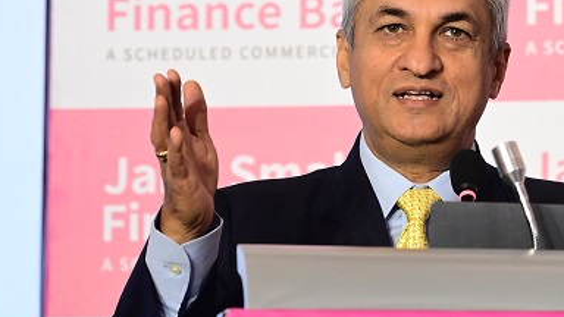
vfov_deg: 3.7
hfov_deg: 6.6
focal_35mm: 327
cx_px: 596
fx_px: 4890
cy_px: 285
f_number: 5.6
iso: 2000
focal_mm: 120
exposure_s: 1/200
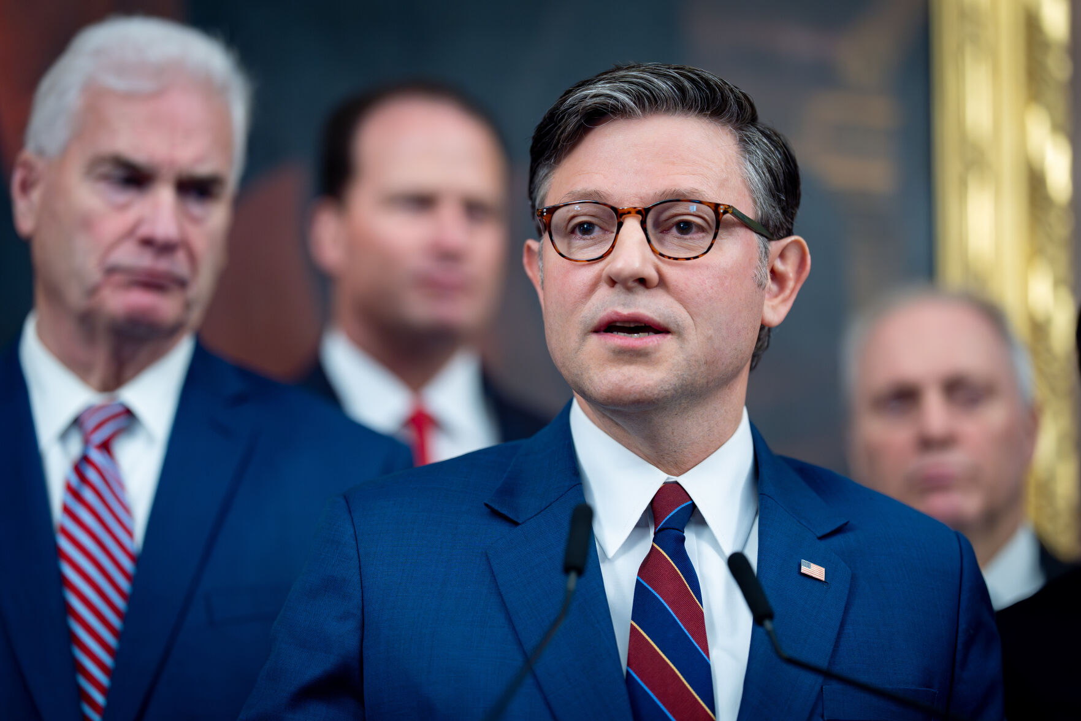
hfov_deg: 15.2
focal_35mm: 135
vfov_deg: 10.2
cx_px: 540
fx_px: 4053
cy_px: 360
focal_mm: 135
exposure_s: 1/400
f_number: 1.8
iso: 2500
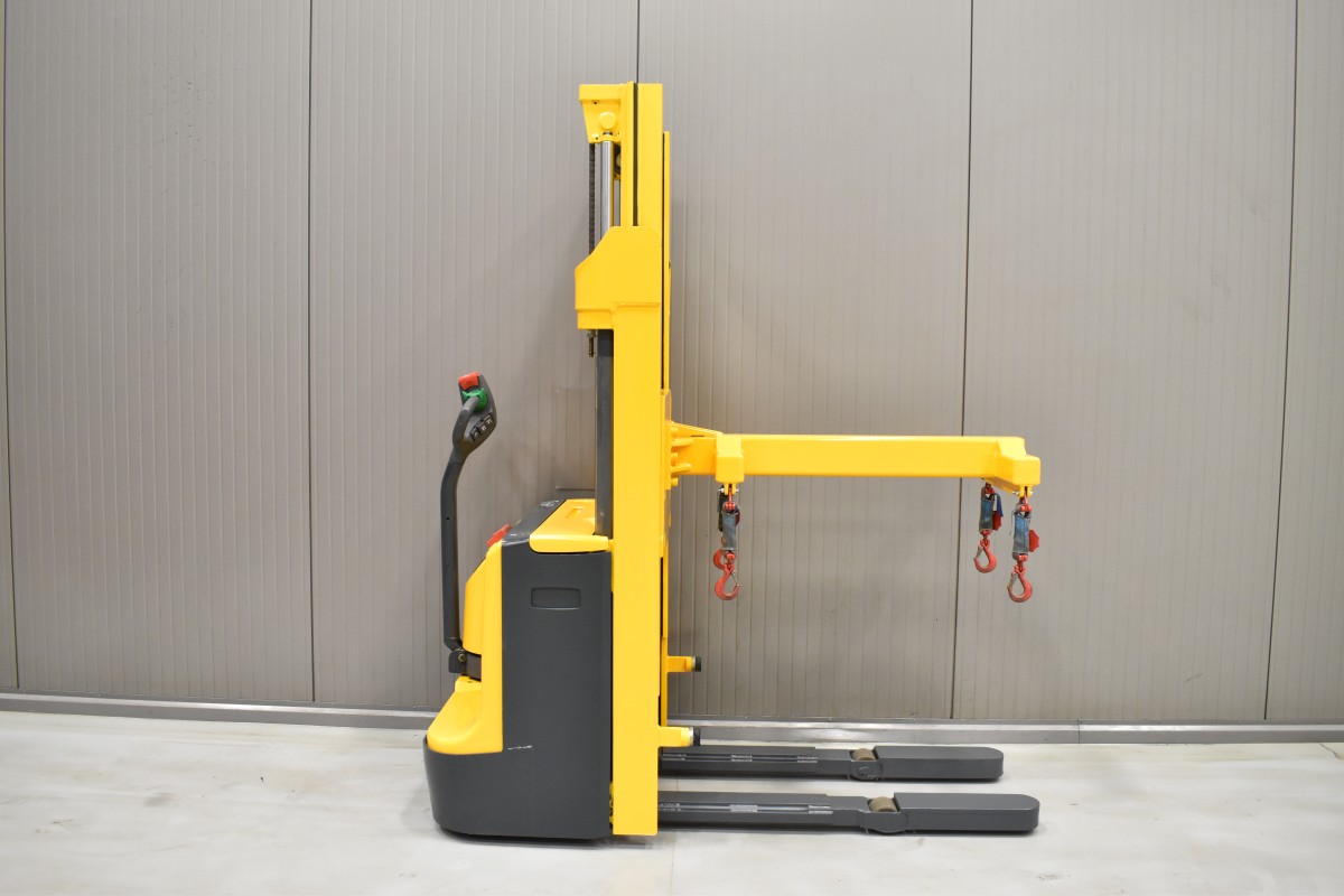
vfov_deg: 43.6
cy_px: 448
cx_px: 672
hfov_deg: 61.9
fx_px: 1120
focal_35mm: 30
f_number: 5
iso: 1600
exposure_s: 1/30
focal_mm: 20
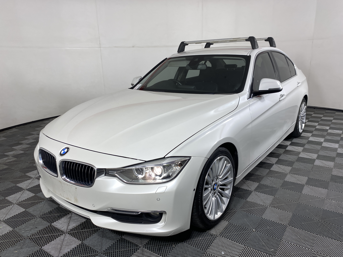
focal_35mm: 26
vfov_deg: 53.1
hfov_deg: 67.3
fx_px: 258
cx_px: 172
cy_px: 128
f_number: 1.8
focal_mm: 4.25
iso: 32
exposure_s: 1/138
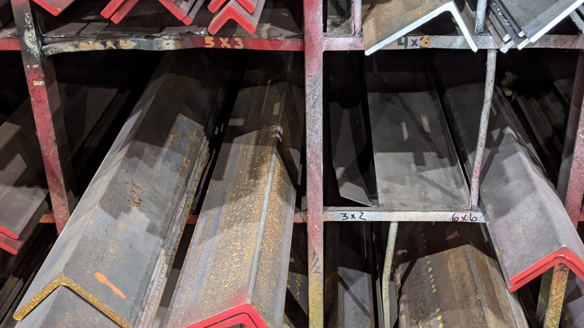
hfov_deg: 47.2
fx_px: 666
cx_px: 340
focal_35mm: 43
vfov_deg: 27.7
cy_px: 170
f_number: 1.8
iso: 610
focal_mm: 4.44
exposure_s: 1/24
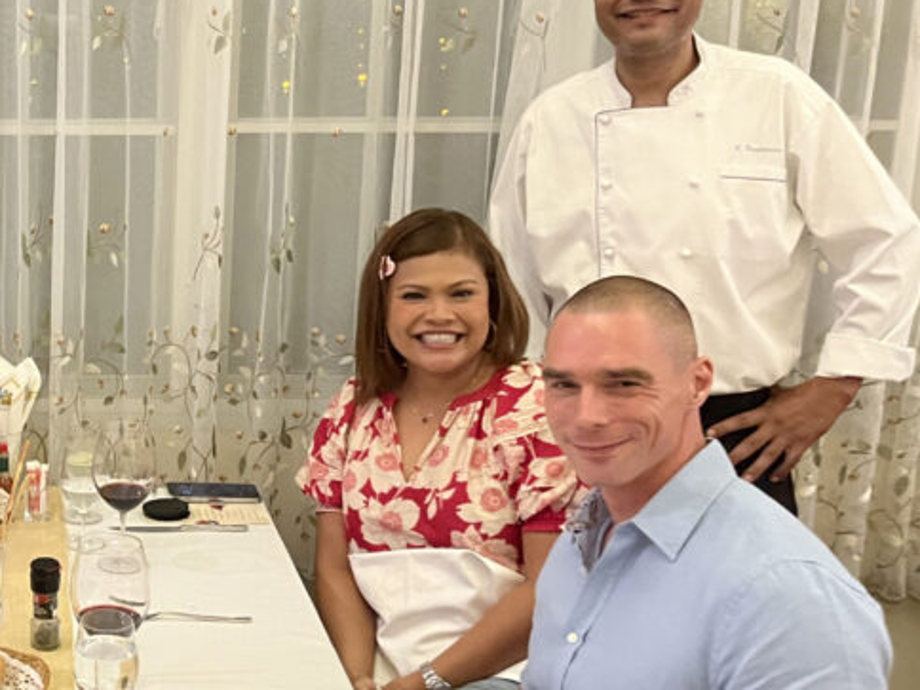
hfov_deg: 32.0
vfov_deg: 26.6
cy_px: 355
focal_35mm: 55
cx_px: -19
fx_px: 1462
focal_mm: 5.1
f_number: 1.6
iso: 500
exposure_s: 1/33
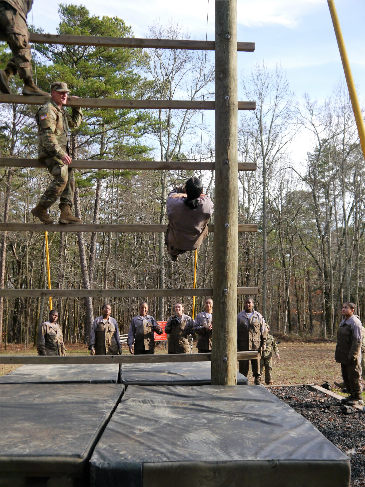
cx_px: 182
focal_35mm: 40
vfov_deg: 46.8
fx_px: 562
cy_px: 244
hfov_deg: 36.0
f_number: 4.2
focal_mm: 20
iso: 160
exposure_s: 1/400
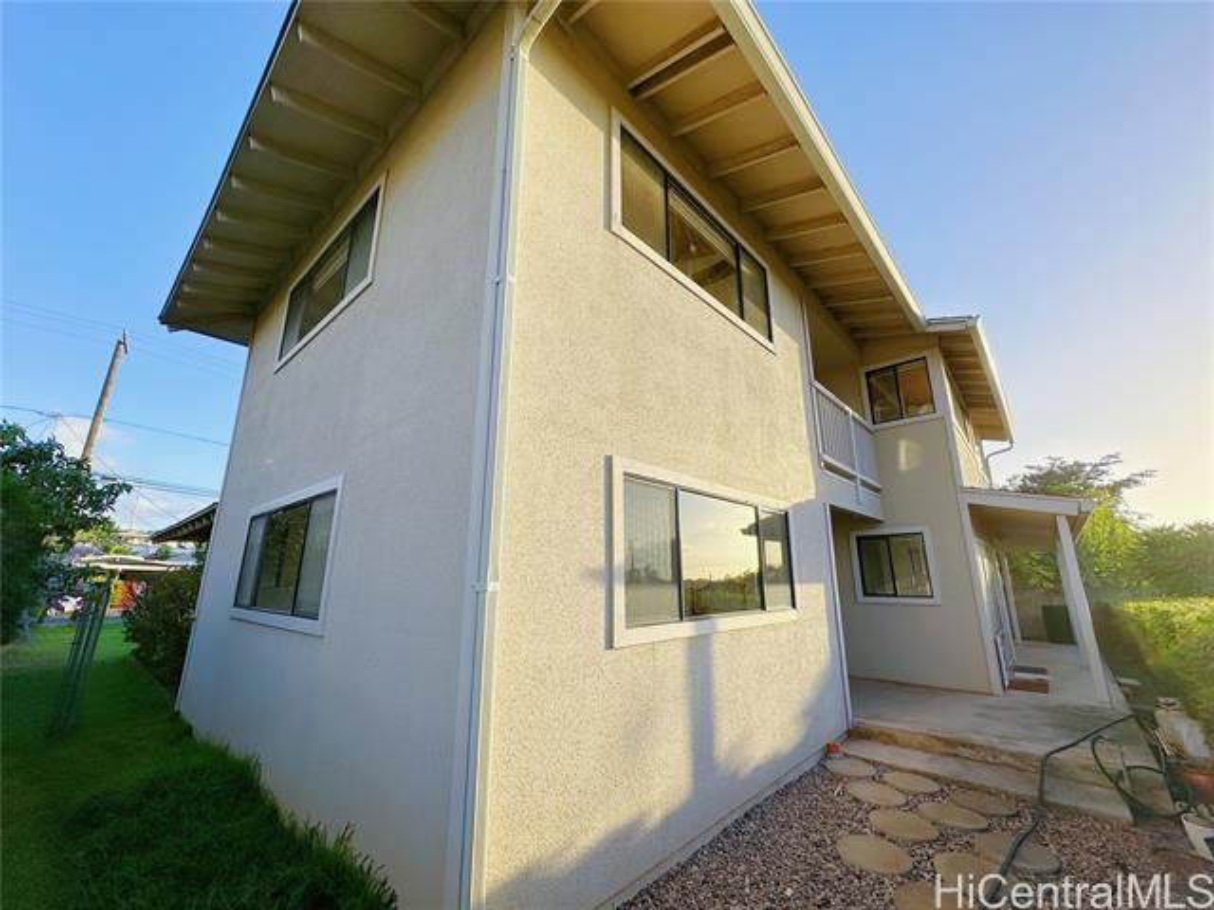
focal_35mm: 14
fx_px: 491
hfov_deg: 102.1
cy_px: 455
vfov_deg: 85.7
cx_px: 607
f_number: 2.2
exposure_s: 1/1033
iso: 50
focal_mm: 2.22
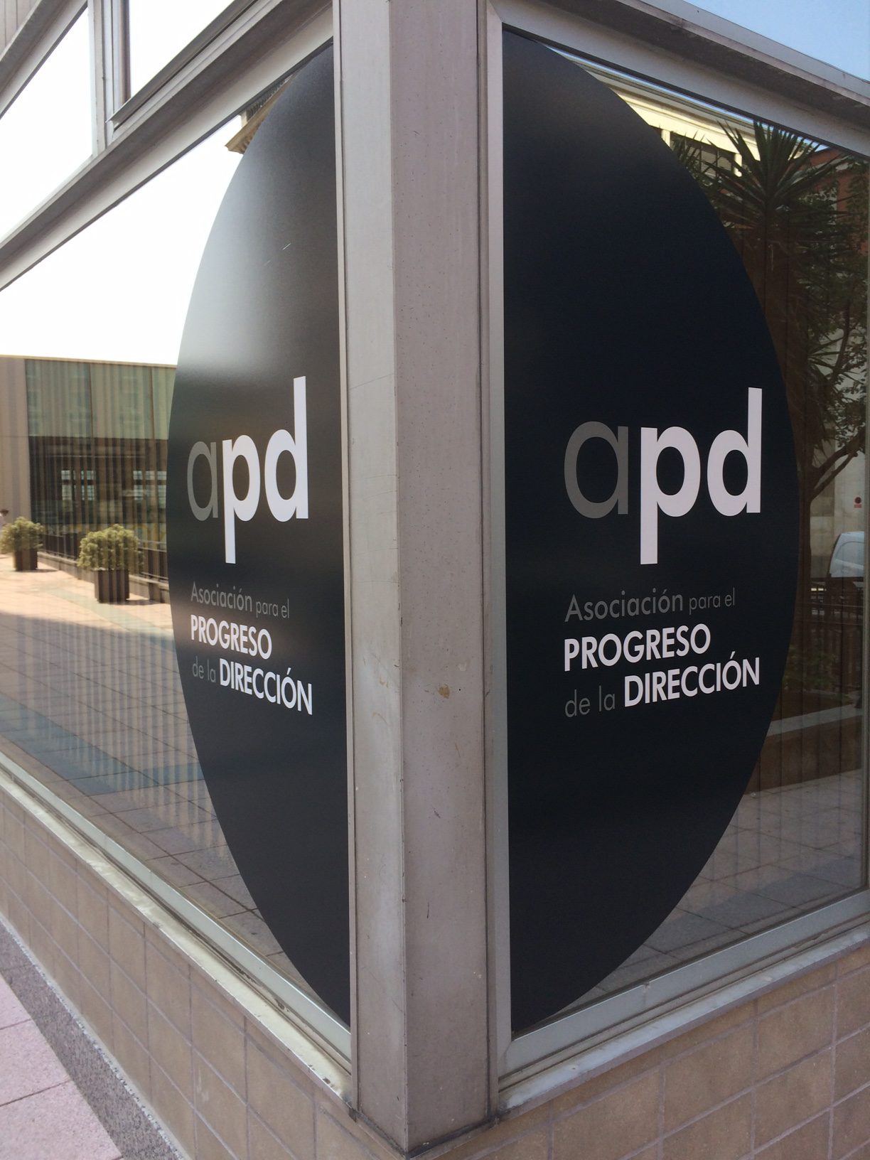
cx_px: 435
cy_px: 580
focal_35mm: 29
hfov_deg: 48.2
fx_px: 972
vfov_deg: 61.7
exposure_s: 1/684
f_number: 2.2
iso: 32
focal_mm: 4.15
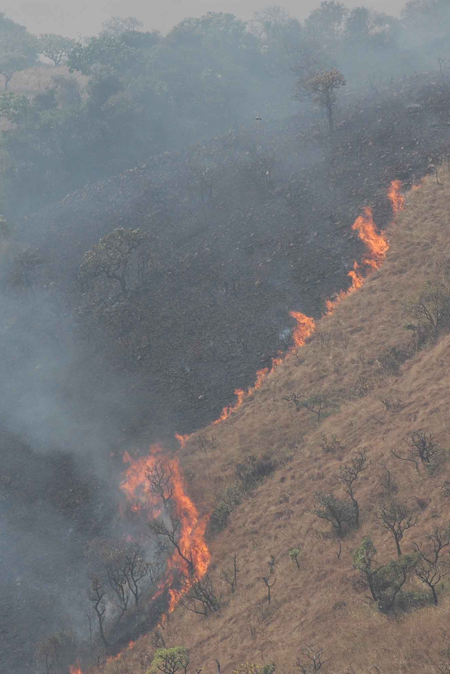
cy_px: 337
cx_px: 234
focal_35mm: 474
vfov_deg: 4.3
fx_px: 8884
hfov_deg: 2.9
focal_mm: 210
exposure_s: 1/400
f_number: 9
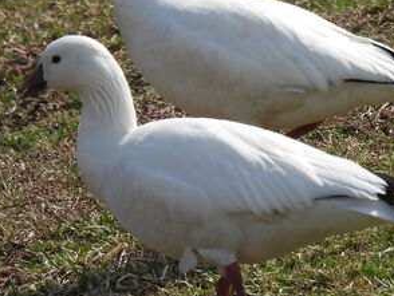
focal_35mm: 2394
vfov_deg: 0.6
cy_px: 102
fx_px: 27271
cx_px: 165
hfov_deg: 0.8
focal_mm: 196
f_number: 5.6
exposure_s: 1/500
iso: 100
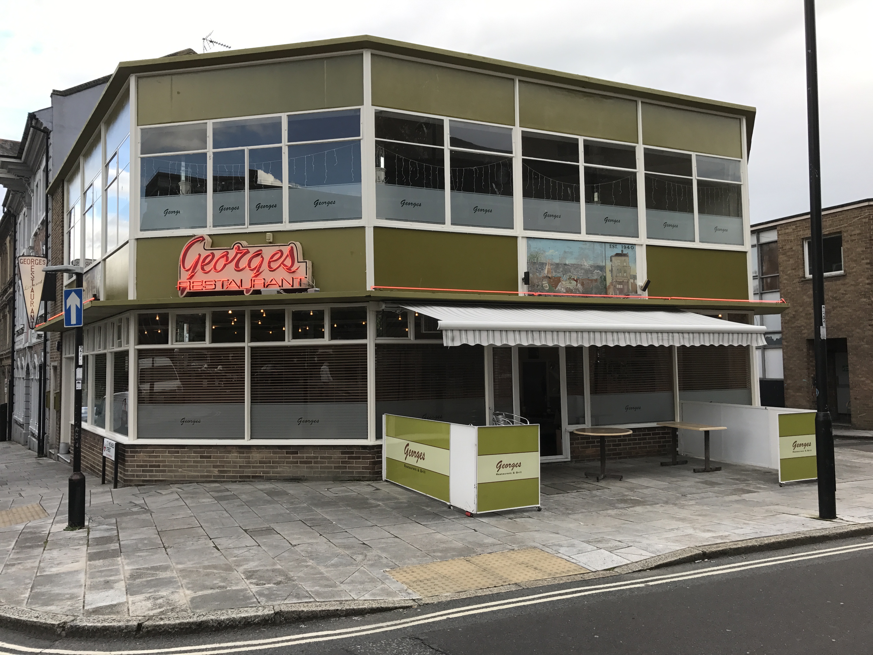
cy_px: 328
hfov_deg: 63.4
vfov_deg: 49.7
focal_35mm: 28
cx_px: 436
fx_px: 706
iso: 20
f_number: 1.8
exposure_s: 1/418
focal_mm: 3.99
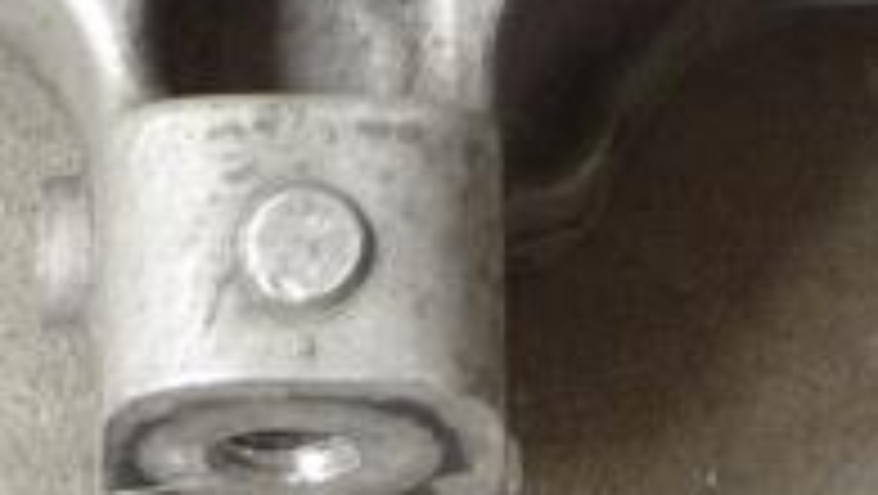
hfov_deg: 7.5
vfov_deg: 4.2
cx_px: 180
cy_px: -472
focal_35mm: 286
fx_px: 6663
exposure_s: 1/60
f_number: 3.4
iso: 100
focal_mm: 5
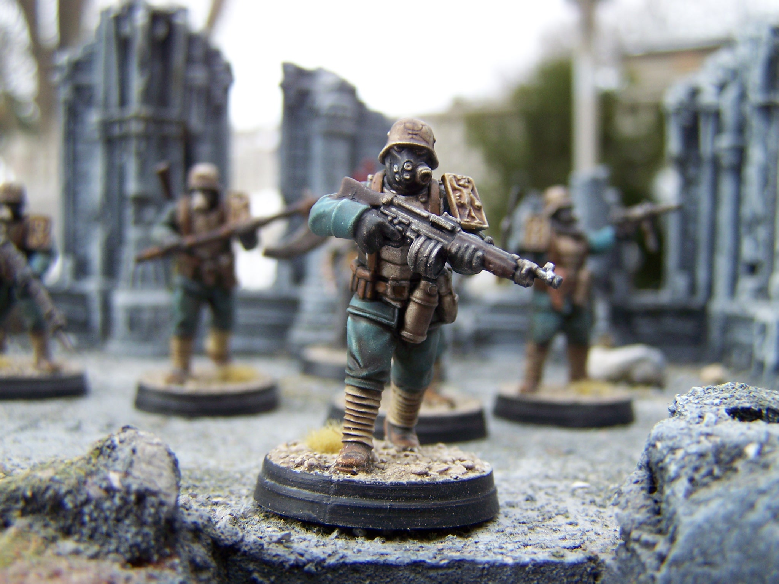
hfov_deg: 49.0
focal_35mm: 38
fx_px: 855
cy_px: 292
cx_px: 390
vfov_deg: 37.7
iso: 80
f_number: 2.8
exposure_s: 1/200
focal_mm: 6.3
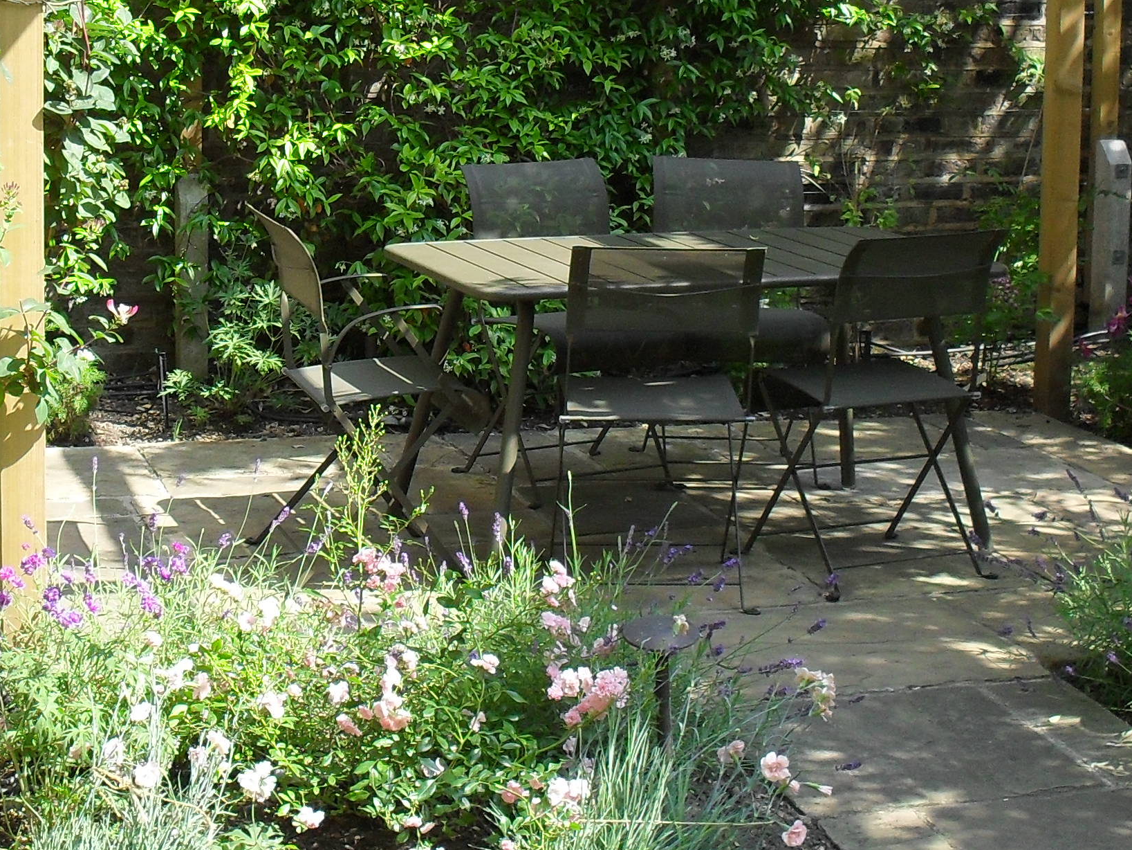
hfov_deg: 25.0
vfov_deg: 18.7
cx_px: 463
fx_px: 2551
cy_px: 182
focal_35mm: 78
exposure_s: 1/250
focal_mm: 6.3
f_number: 3.2
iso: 100
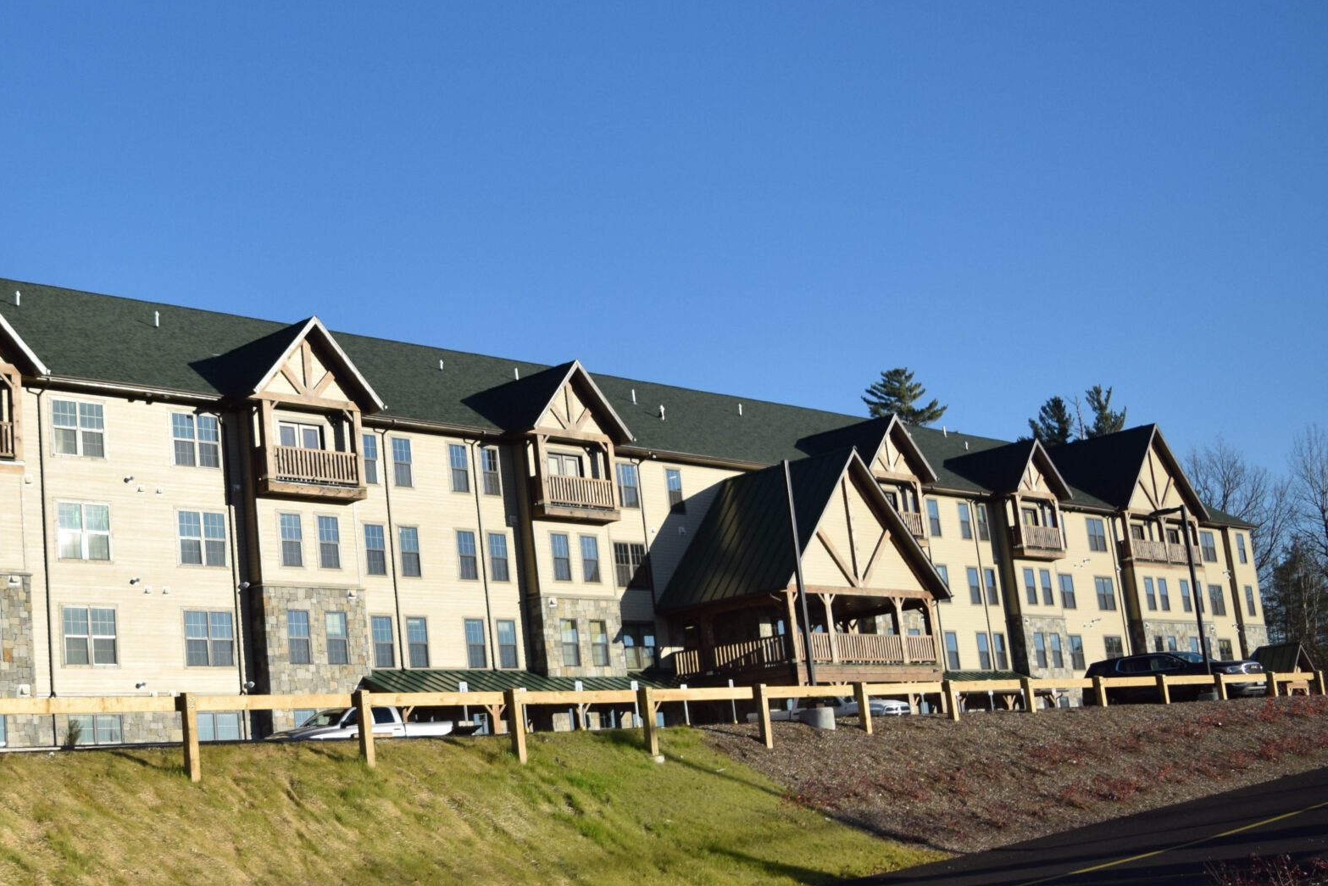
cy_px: 464
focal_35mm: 49
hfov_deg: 38.9
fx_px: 1808
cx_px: 284
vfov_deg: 27.5
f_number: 3.8
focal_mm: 20
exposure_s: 1/4000
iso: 400
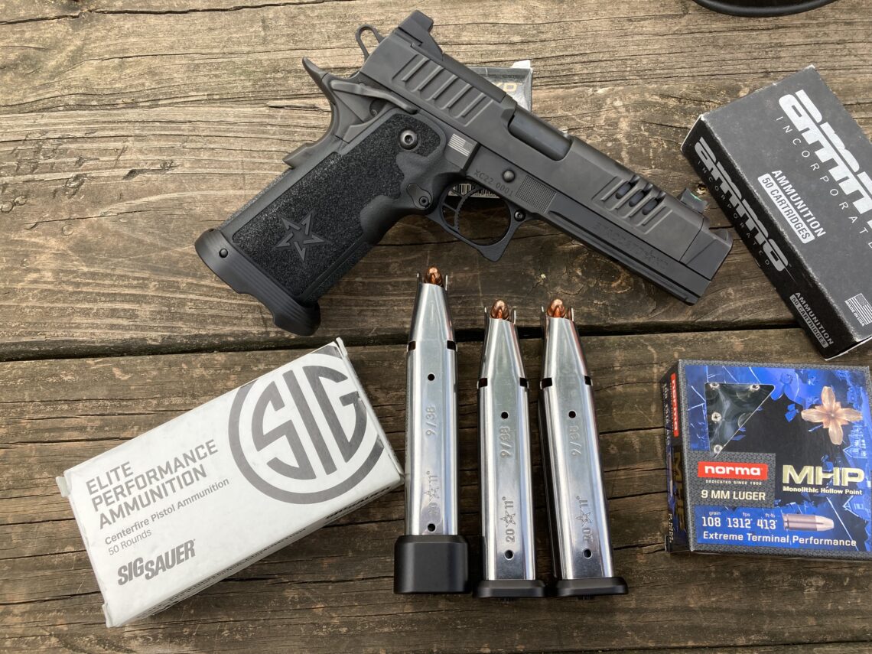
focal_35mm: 28
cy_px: 327
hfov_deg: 63.4
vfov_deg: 49.7
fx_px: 705
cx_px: 436
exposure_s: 1/329
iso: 20
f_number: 1.8
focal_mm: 3.99
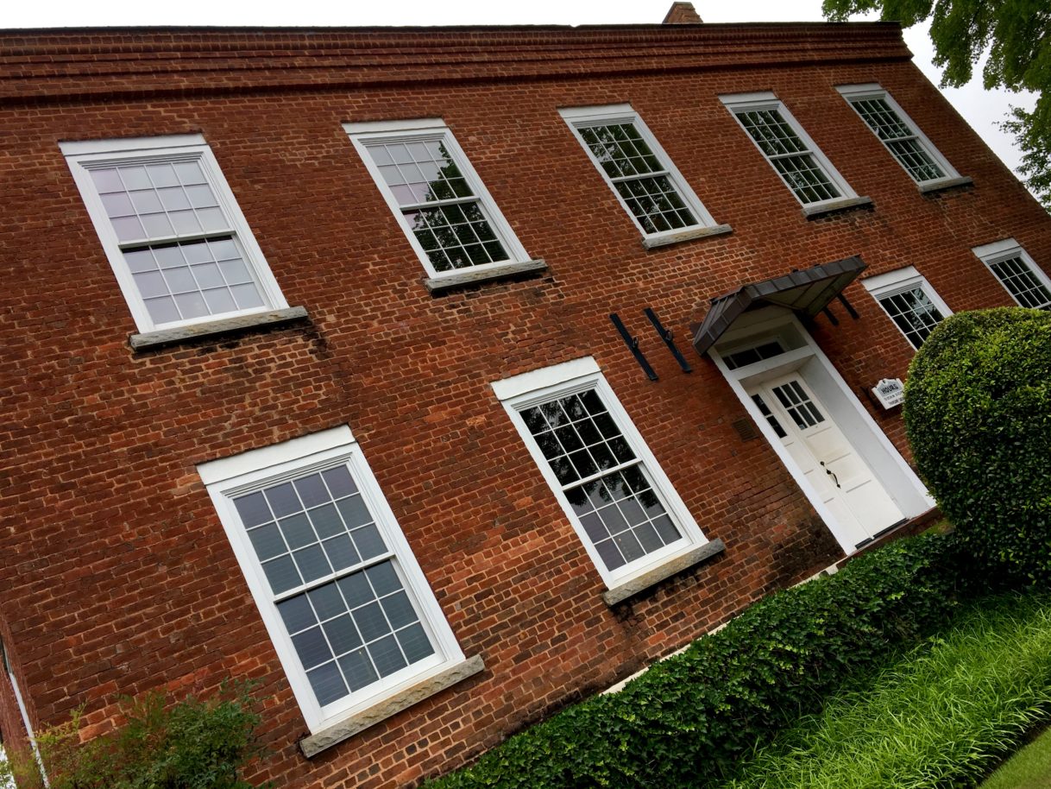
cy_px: 394
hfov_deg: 61.6
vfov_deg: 48.2
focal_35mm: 29
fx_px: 881
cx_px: 526
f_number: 2.2
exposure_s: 1/382
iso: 25
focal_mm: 4.15
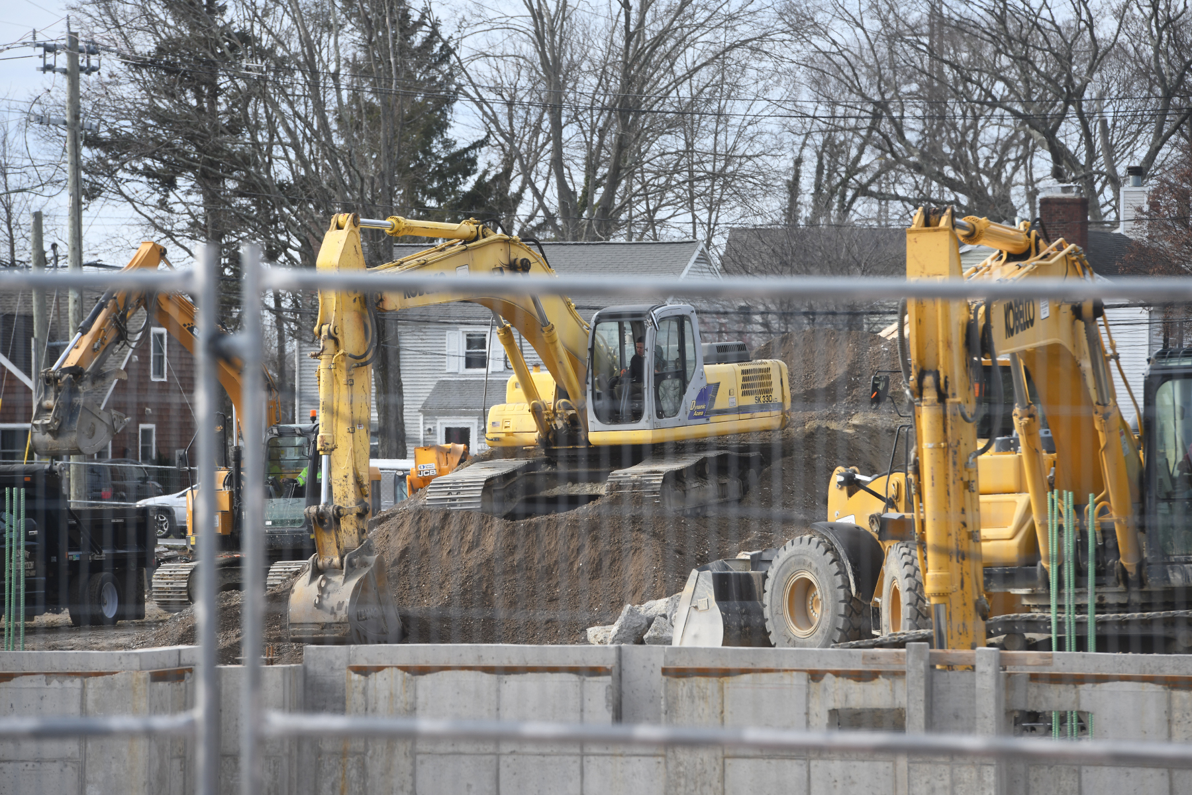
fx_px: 6622
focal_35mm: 200
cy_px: 398
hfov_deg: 10.3
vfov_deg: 6.9
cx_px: 596
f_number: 9
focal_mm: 200
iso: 200
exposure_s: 1/250
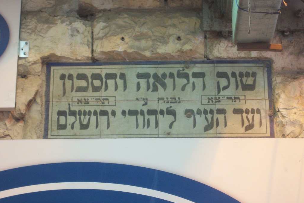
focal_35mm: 110
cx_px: 152
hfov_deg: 18.6
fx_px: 929
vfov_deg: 12.5
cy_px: 100
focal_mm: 18.8
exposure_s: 1/60
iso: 160
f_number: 5.7
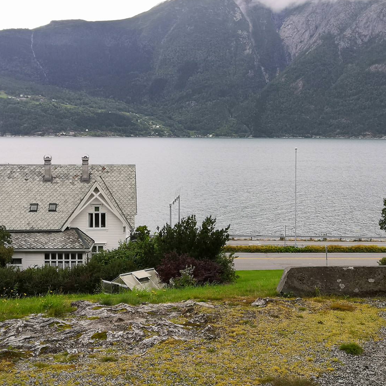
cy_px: 189
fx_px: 631
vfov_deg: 34.0
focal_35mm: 50
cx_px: 204
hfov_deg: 34.0
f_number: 1.8
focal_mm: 3.95
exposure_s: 1/297
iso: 50
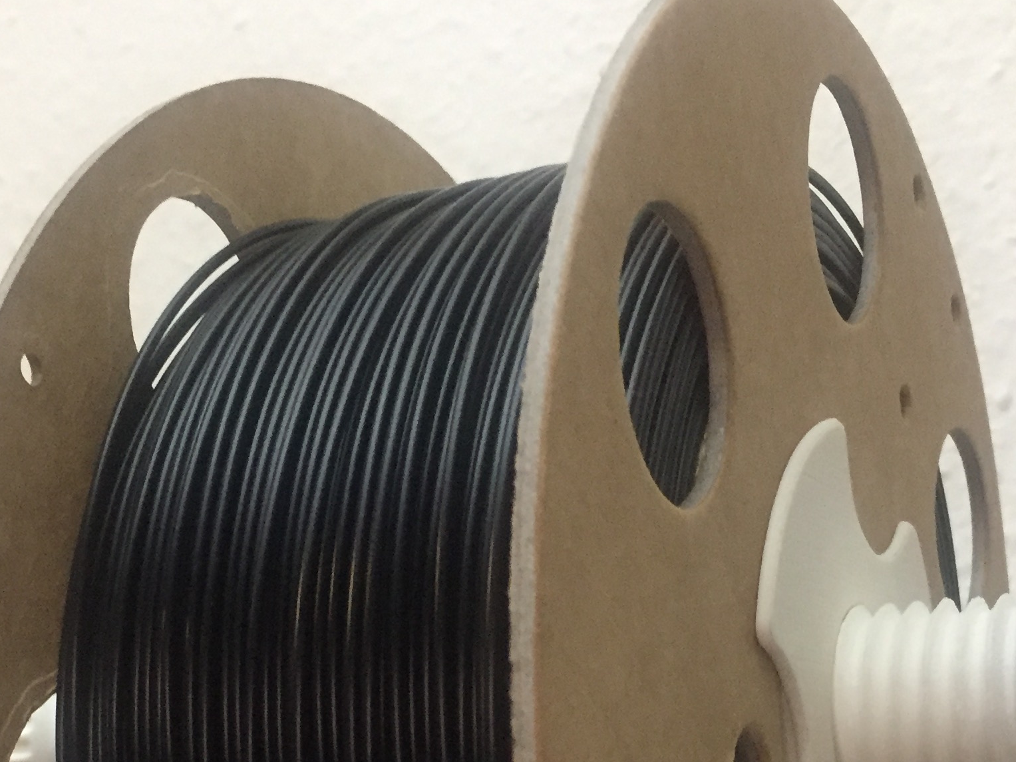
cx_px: 430
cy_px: 786
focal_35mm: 62
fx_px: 1820
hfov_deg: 31.1
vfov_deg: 22.6
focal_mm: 4.15
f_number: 2.2
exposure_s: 1/25
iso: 250
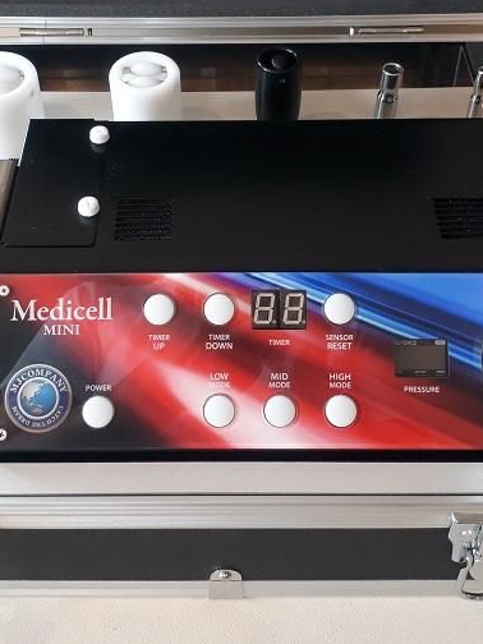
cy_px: 174
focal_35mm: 50
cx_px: 220
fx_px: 930
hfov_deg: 29.1
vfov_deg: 37.4
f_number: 1.9
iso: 160
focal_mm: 3.6
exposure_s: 1/17
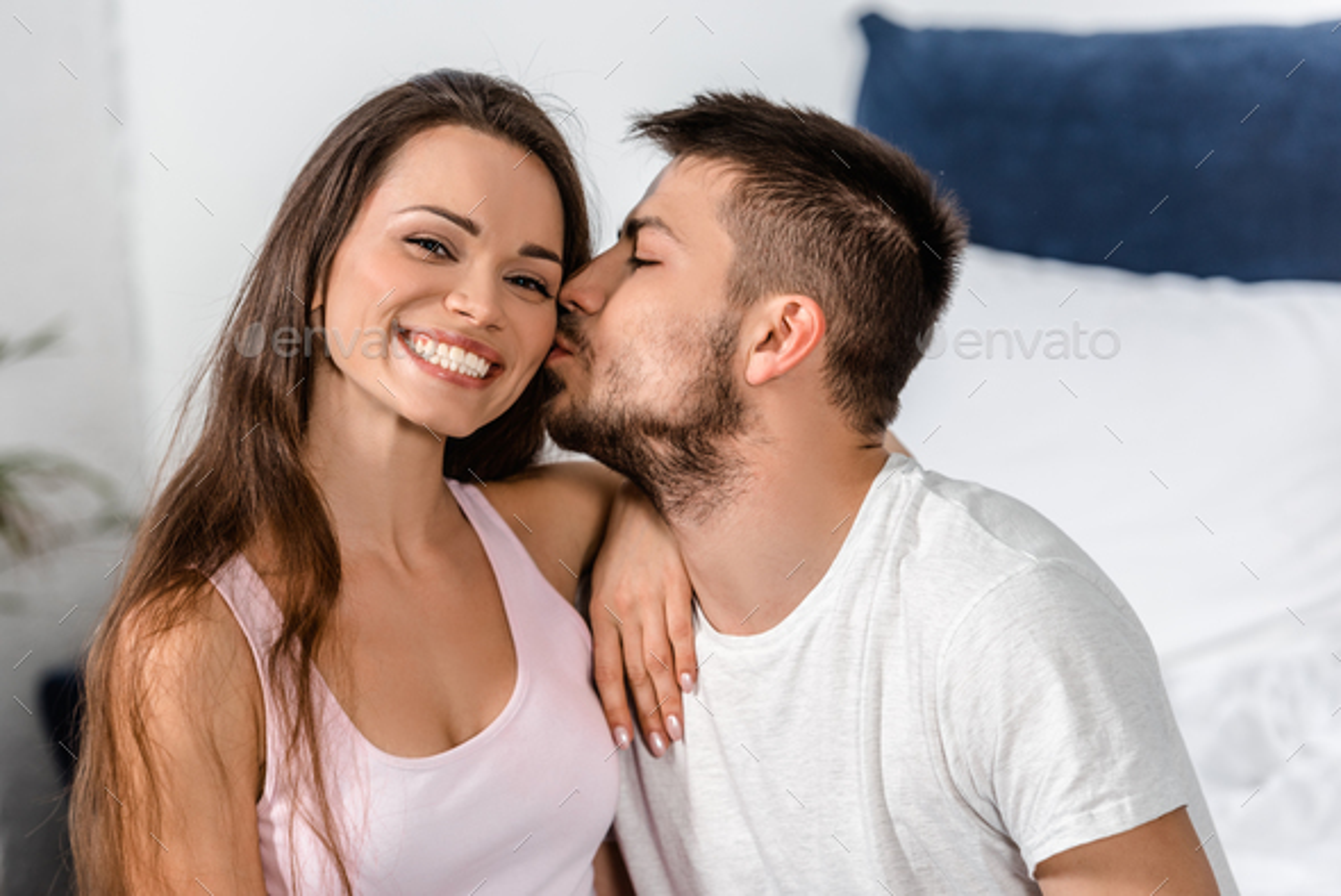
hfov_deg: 14.6
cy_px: 448
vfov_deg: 9.8
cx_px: 670
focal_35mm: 140
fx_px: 5217
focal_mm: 140
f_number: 4
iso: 250
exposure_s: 1/160
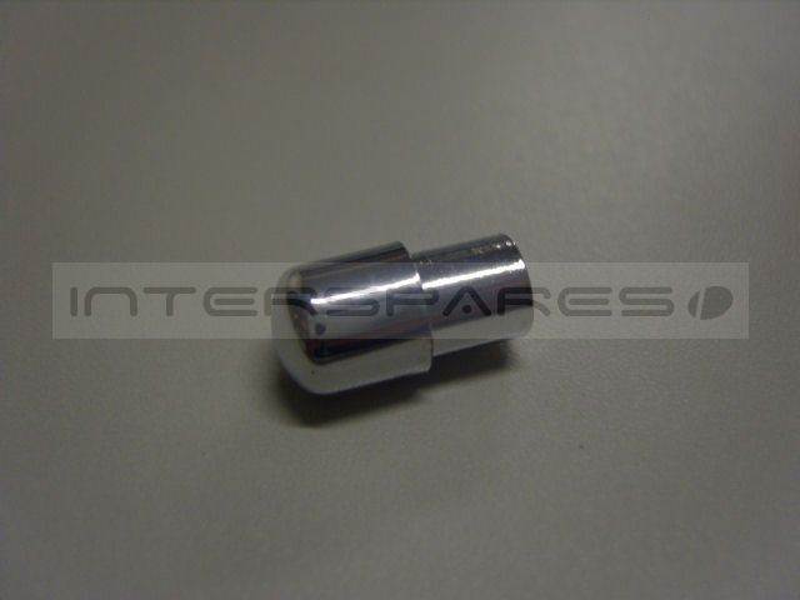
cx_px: 400
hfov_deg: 52.6
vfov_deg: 40.7
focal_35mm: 35
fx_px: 809
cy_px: 300
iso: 97
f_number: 2.8
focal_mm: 7.4
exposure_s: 1/30
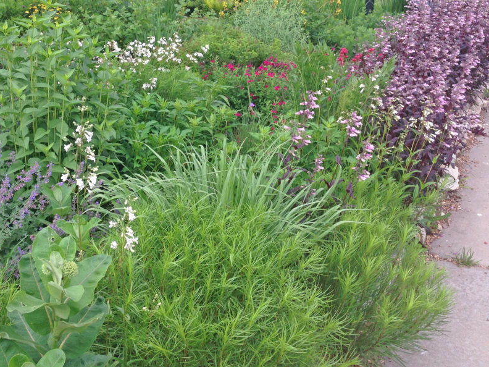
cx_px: 165
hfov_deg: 37.8
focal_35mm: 50
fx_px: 706
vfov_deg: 28.7
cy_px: 90
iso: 50
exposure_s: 1/175
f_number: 2.4
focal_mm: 4.12
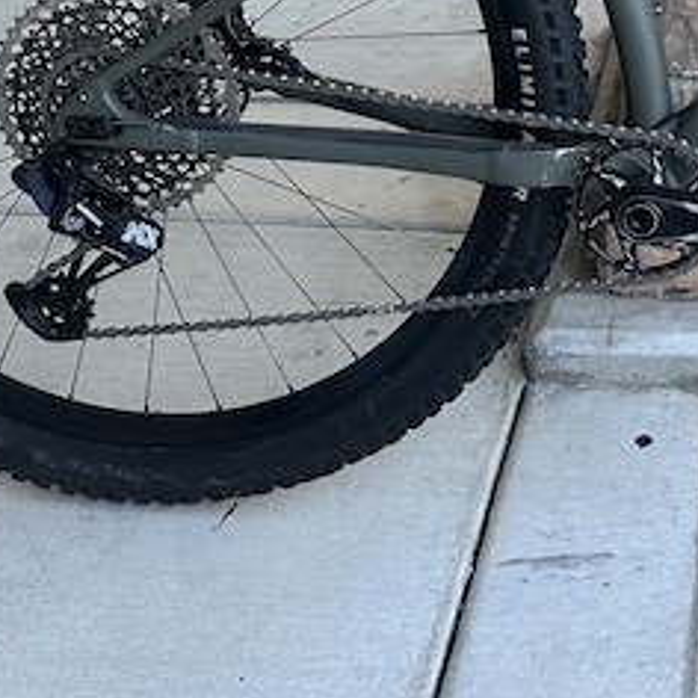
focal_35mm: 72
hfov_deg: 22.4
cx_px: 807
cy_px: -115
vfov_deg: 22.3
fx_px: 1643
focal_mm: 6.86
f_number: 1.78
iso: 80
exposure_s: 1/246
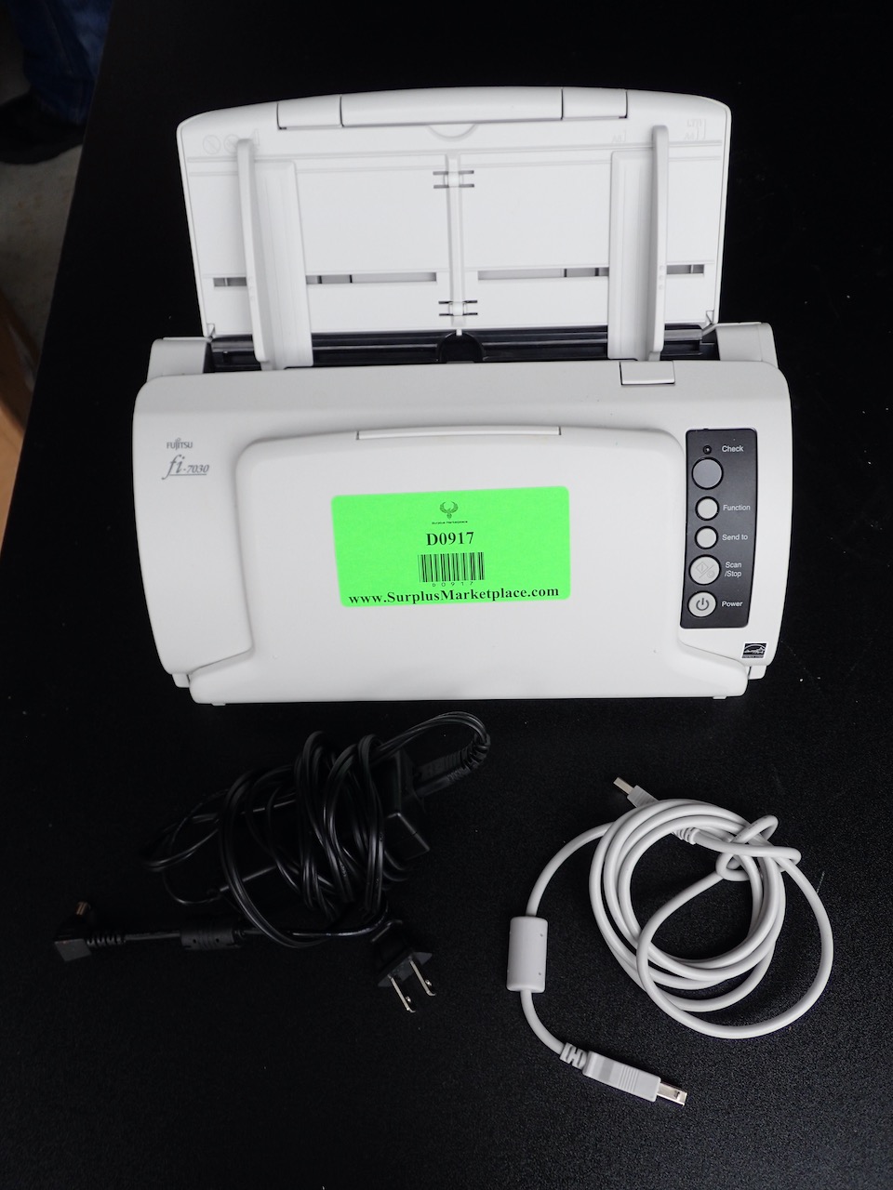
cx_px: 446
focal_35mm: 30
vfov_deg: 60.0
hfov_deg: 46.8
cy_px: 595
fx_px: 1032
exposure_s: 1/250
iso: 100
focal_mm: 5.5
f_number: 2.3
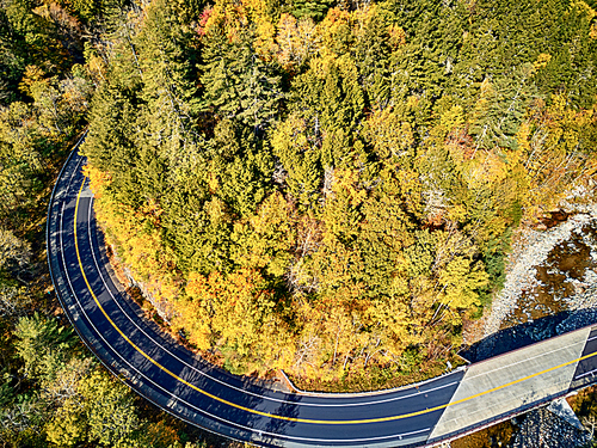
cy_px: 224
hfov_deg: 67.3
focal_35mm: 26
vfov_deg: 53.1
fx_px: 448
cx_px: 298
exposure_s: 1/640
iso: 100
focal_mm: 4.73
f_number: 2.2
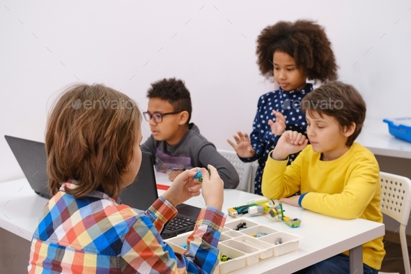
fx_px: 605
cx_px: 206
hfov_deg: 37.5
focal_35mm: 53
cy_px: 137
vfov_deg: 25.5
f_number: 3.6
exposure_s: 1/200
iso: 640
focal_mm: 35
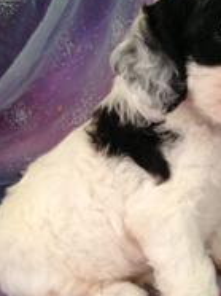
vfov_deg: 27.4
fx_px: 606
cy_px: 169
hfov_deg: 20.6
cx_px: 159
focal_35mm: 71
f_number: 2.4
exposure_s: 1/120
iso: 100
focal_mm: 4.13
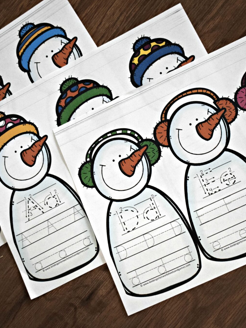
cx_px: 99
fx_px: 786
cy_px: 165
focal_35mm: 83
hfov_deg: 17.8
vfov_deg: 23.6
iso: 2500
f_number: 4.8
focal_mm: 38
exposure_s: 1/60
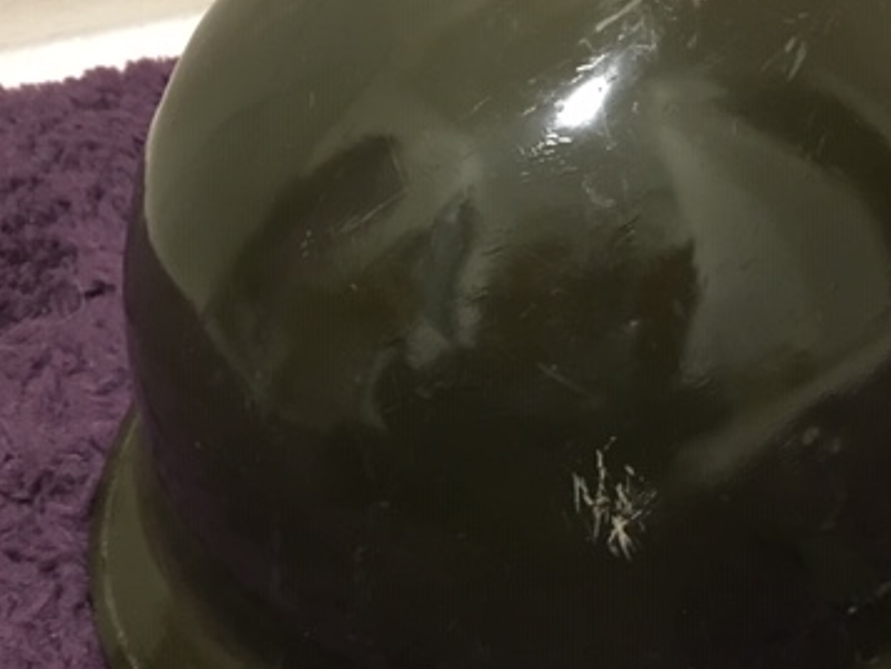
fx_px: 1339
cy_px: 382
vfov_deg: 28.0
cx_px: 519
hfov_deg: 36.7
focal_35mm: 52
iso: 400
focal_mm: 4.15
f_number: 2.2
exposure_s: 1/17
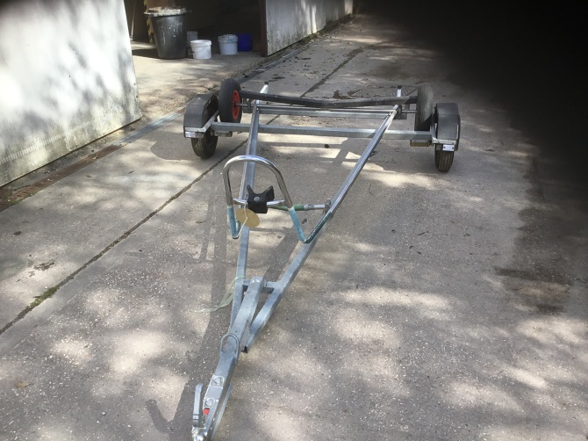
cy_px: 220
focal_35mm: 31
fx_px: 526
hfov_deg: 58.4
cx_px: 294
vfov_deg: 45.4
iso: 25
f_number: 2.4
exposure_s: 1/595
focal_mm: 3.3
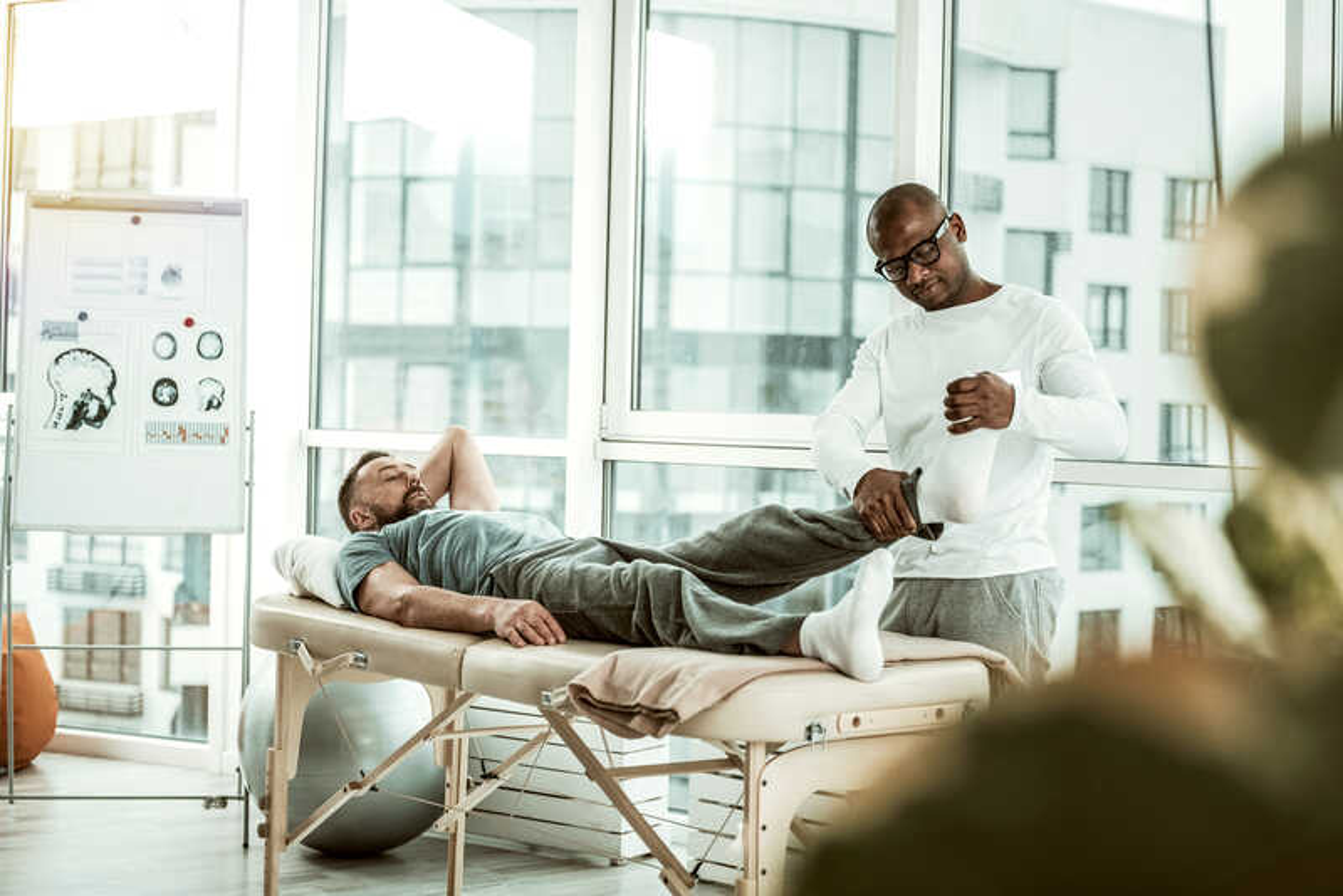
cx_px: 672
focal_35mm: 60
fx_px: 2239
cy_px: 448
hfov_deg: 33.4
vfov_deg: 22.6
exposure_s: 1/160
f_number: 2.8
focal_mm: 60
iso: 250
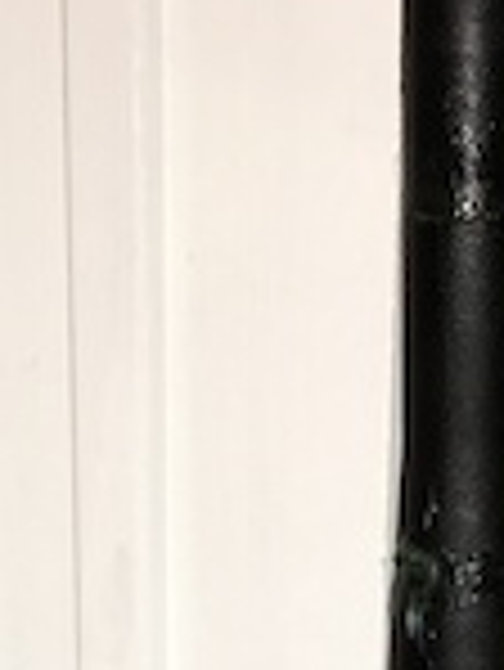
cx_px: 482
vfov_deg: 11.6
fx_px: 3024
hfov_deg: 9.5
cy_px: 1246
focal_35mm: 156
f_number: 2.2
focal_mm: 4.15
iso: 40
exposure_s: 1/20
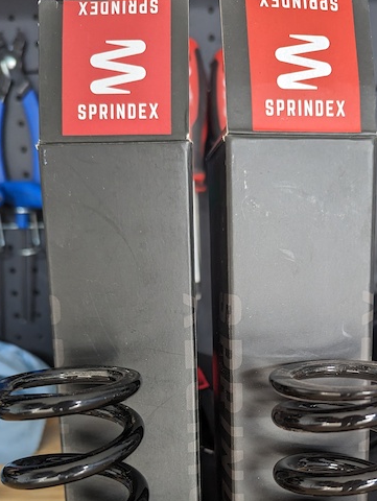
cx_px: 219
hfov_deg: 35.9
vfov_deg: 45.0
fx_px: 580
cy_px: 381
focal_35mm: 40
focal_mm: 6.81
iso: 206
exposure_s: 1/151
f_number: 1.85
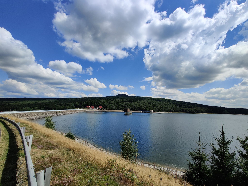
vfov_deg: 89.9
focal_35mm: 13
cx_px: 124
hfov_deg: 106.2
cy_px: 93
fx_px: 93
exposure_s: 1/2264
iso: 125
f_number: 2.2
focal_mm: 2.25
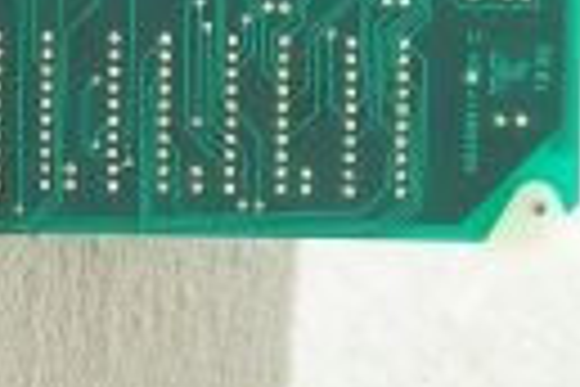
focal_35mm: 303
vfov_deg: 4.5
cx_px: -423
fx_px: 4881
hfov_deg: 6.7
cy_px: -412
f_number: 7.1
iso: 1600
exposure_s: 1/125
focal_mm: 65
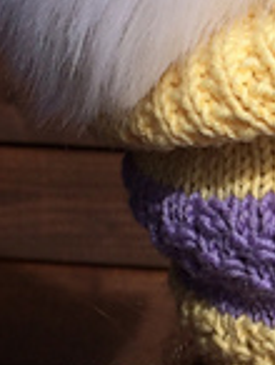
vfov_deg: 19.7
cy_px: 242
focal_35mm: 99
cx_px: 364
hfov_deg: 14.3
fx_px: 1046
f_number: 2.2
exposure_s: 1/1953
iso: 32
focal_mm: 4.15
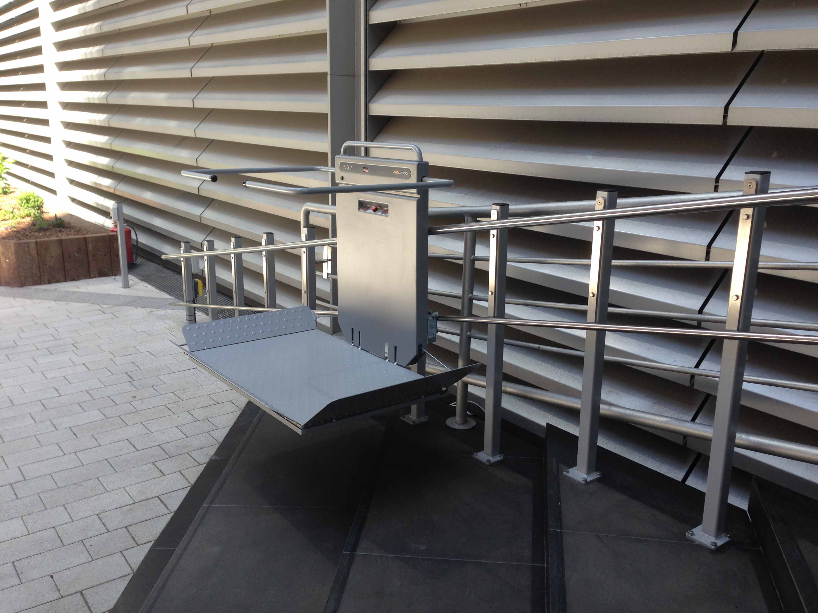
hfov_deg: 55.4
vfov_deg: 42.9
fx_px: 780
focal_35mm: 33
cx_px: 409
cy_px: 306
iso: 50
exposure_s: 1/166
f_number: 2.4
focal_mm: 4.12
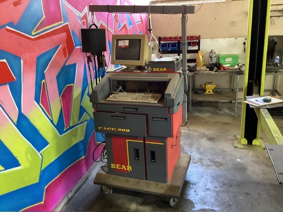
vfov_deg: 45.4
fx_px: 253
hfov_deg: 58.4
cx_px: 142
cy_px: 106
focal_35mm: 31
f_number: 2.4
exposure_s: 1/33
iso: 400
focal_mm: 3.3
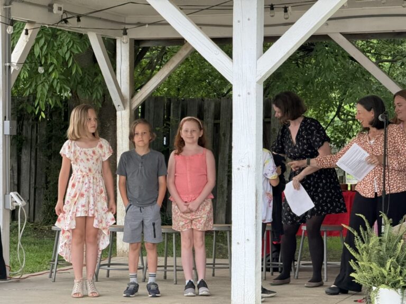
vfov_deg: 12.3
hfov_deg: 16.4
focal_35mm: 120
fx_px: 1407
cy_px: 152
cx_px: 203
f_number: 2.8
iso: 250
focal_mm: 15.66
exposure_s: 1/89
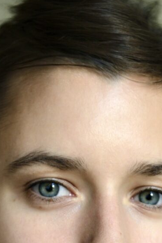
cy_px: 265
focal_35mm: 346
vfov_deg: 5.9
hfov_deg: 4.0
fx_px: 2331
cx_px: 95
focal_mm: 135
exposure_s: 1/250
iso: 1600
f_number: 3.2
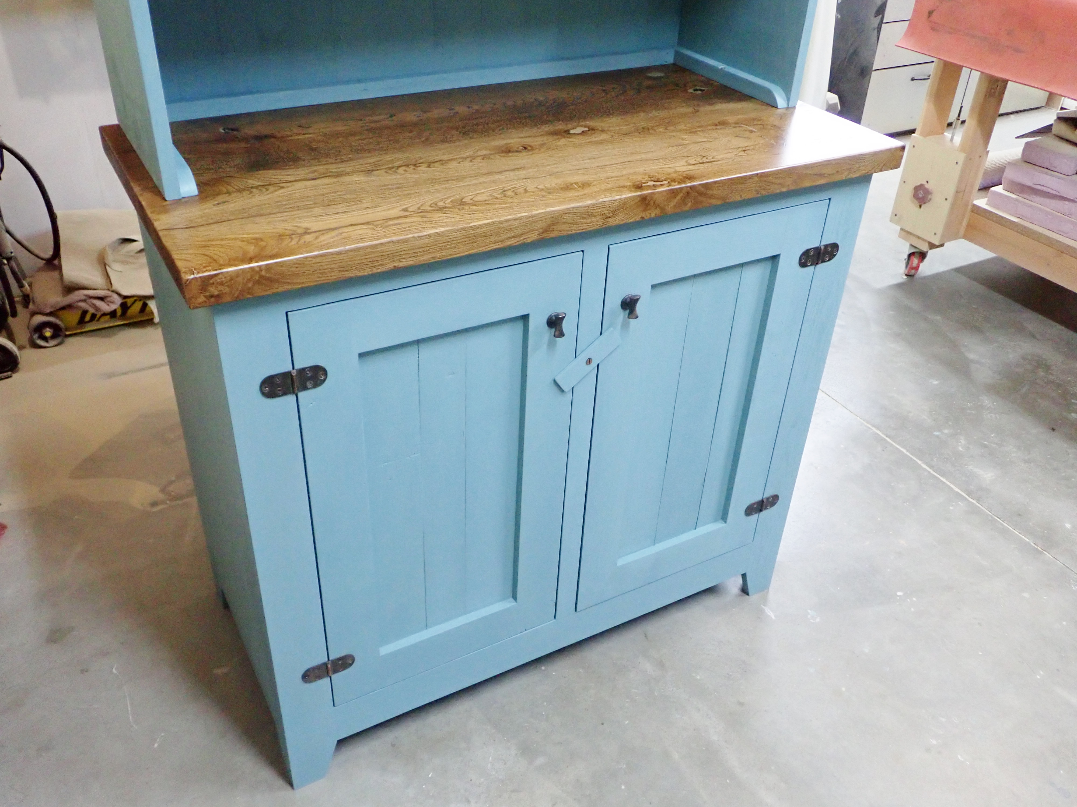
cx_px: 538
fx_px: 933
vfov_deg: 46.8
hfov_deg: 60.0
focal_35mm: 30
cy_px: 404
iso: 500
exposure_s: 1/30
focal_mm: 5.5
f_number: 2.3
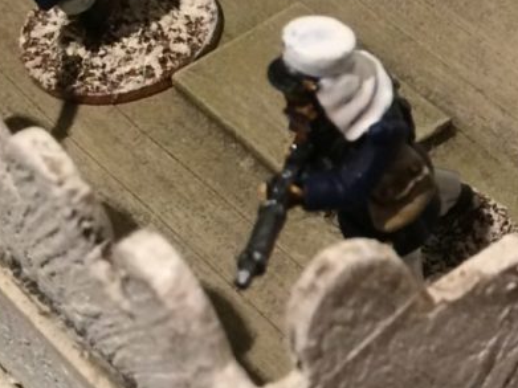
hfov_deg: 15.9
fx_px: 1705
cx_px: 766
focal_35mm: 114
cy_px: 191
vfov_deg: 13.0
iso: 160
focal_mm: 4.15
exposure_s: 1/33
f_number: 2.2
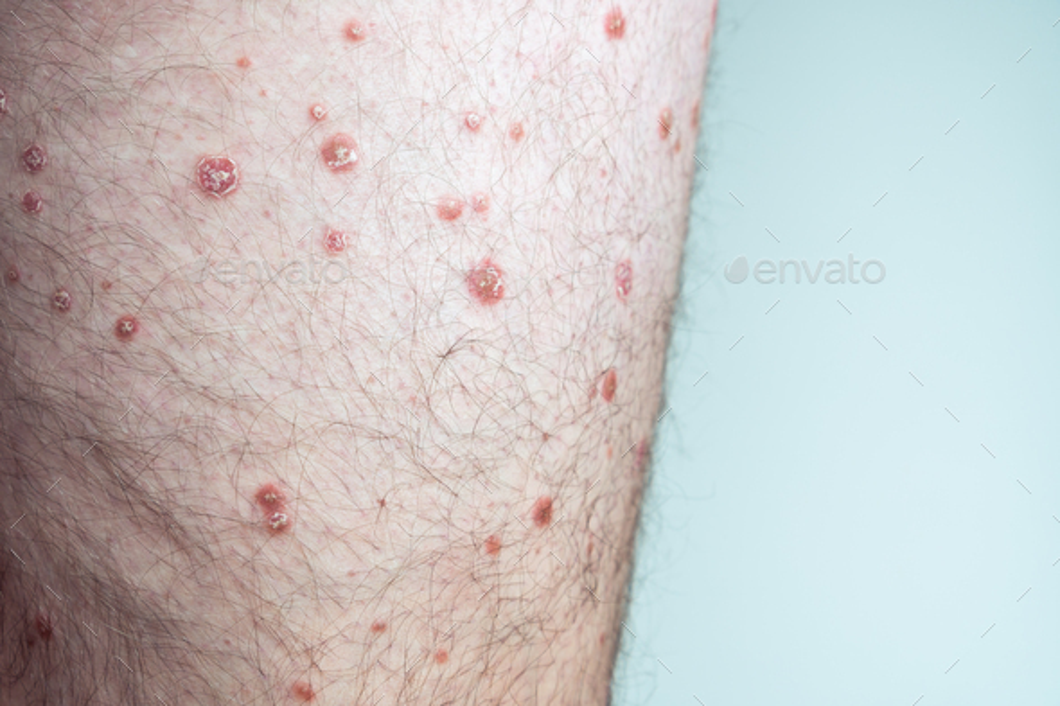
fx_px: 1545
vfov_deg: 25.7
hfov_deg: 37.9
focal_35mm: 52
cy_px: 353
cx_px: 530
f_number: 4.5
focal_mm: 35
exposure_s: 1/125
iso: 160
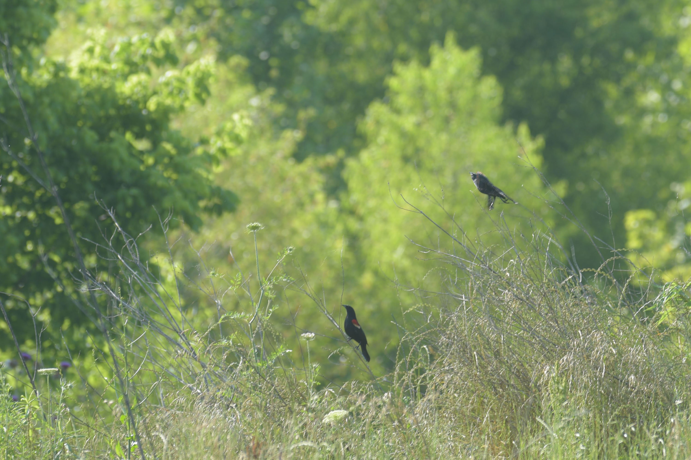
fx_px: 3838
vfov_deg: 6.9
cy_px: 230
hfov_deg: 10.3
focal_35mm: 200
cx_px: 346
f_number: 5
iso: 100
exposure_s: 1/320
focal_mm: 200
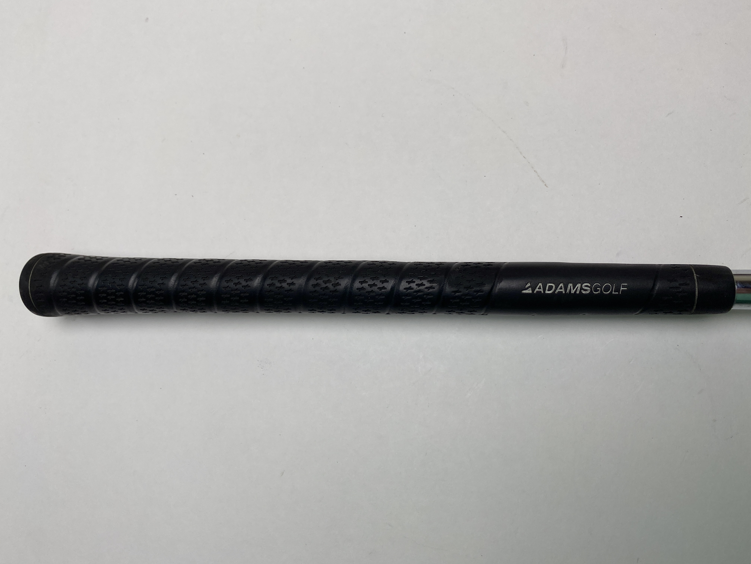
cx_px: 376
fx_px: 564
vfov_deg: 53.1
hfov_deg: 67.3
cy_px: 282
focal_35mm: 26
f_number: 1.8
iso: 32
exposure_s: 1/536
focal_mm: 4.25
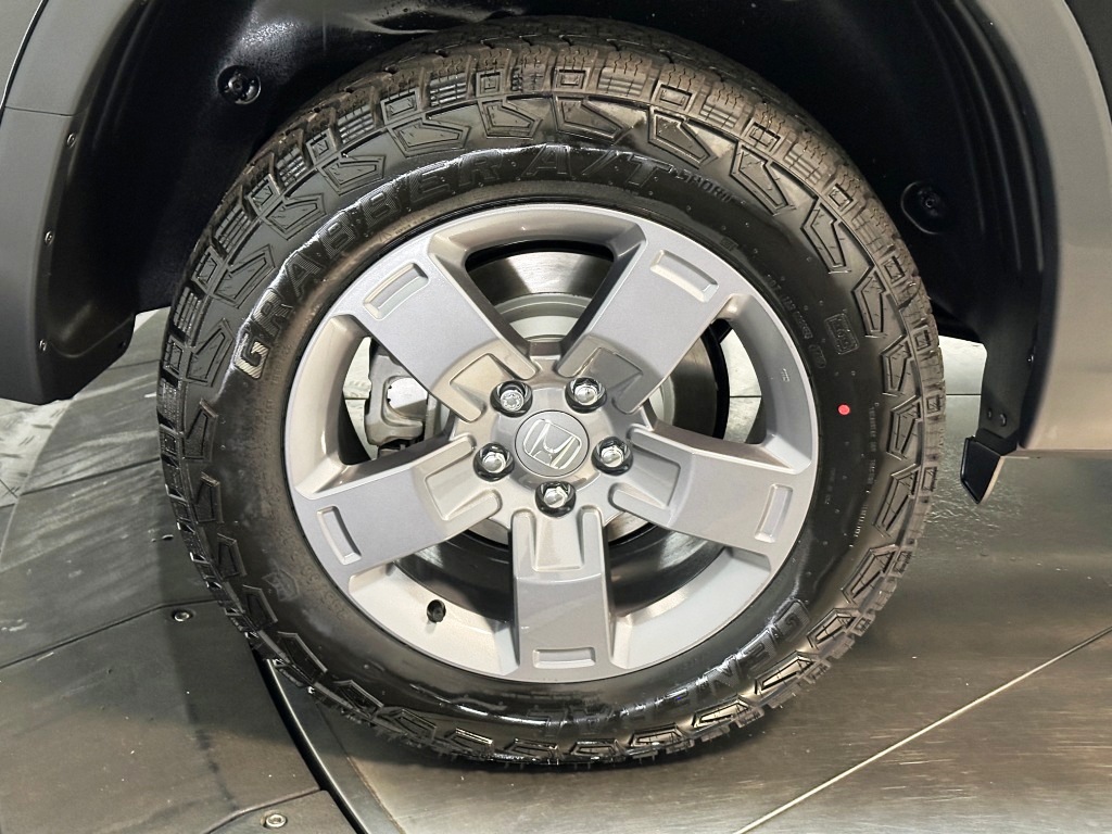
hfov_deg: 39.7
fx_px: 1542
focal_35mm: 48
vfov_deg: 30.3
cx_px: 556
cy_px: 417
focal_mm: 6.86
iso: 640
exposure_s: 1/30
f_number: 1.78
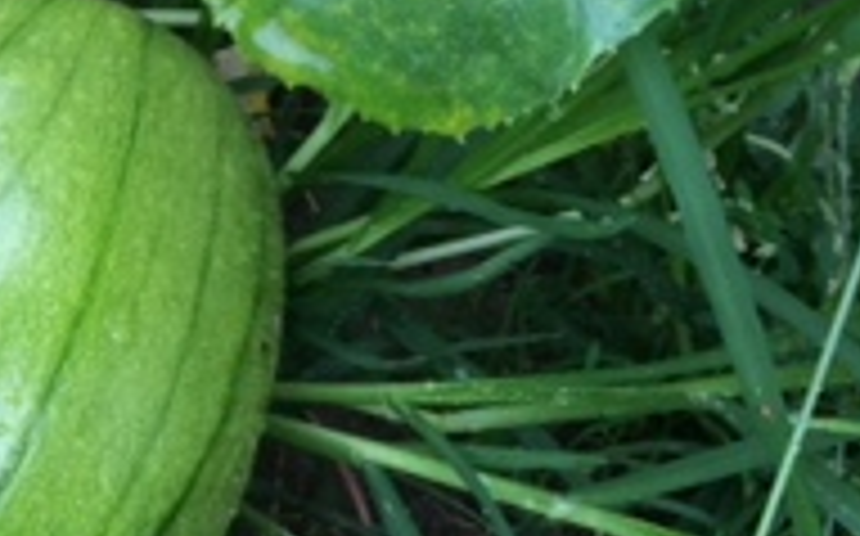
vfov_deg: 12.6
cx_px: -284
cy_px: 81
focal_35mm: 103
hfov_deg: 18.7
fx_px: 2412
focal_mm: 4.15
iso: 50
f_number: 2.2
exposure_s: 1/120
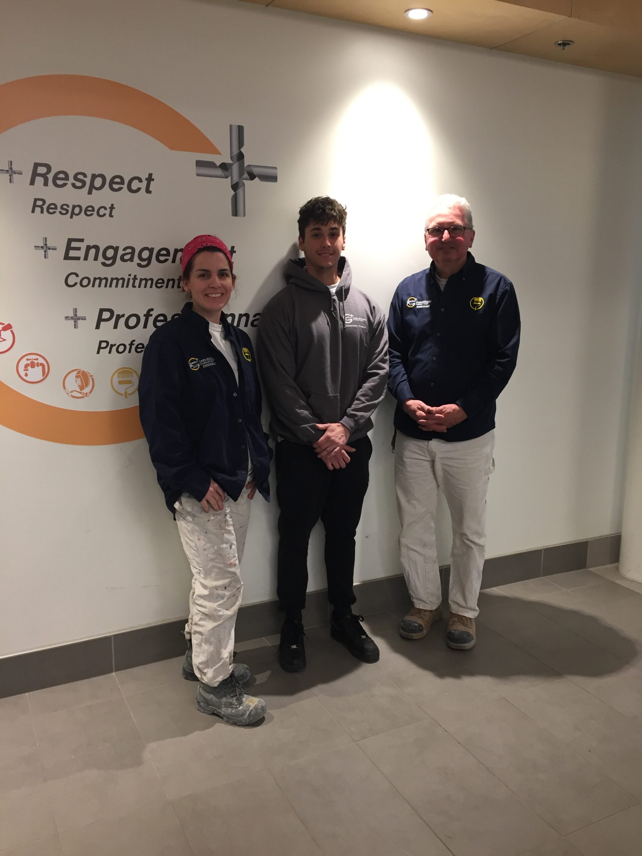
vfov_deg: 61.7
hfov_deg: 48.2
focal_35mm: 29
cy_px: 428
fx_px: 717
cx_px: 321
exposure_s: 1/30
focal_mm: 4.15
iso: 64
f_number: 2.2
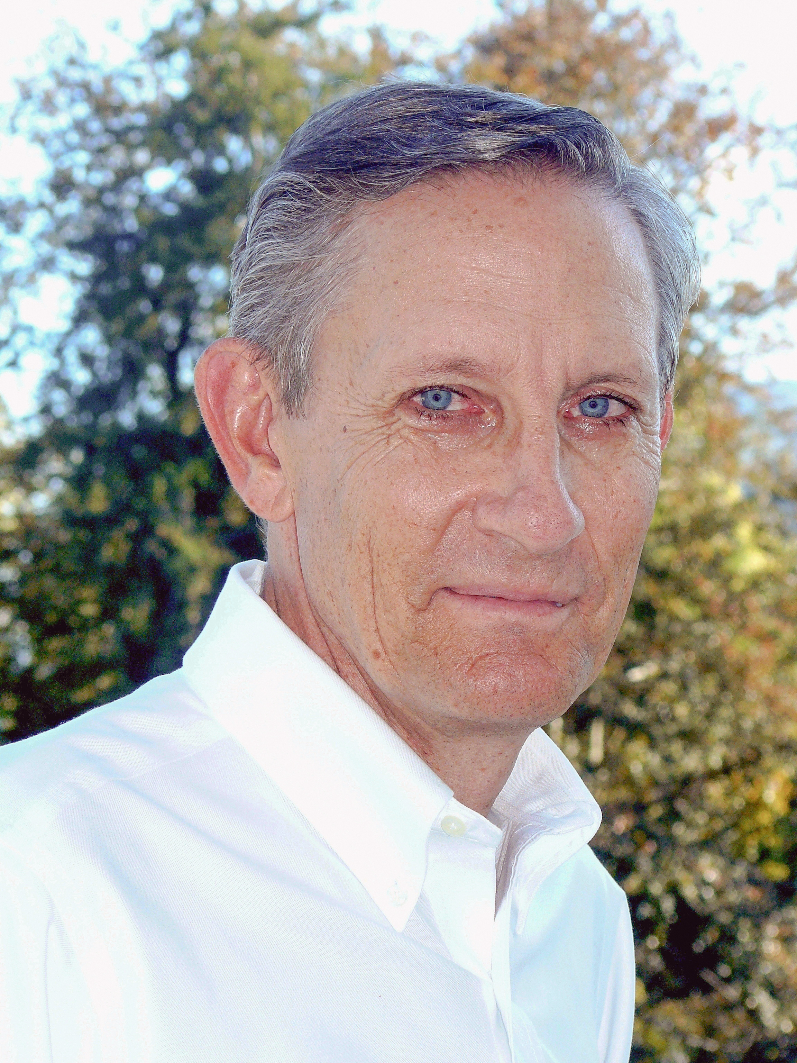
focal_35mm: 144
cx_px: 398
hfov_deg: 10.3
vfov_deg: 13.7
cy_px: 532
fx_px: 4421
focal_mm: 24.1
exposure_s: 1/125
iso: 160
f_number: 4
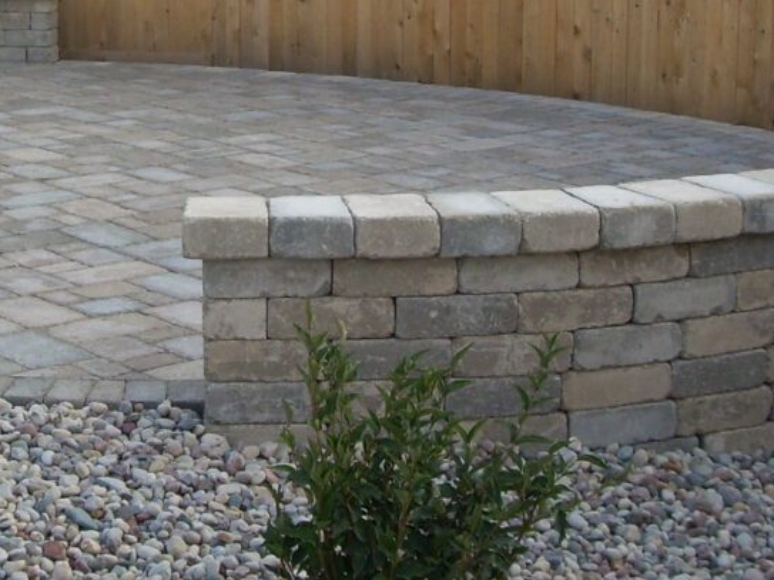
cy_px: 104
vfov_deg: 17.4
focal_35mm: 84
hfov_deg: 23.2
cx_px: 237
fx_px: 1878
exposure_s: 1/105
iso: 50
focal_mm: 6.3
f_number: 4.6
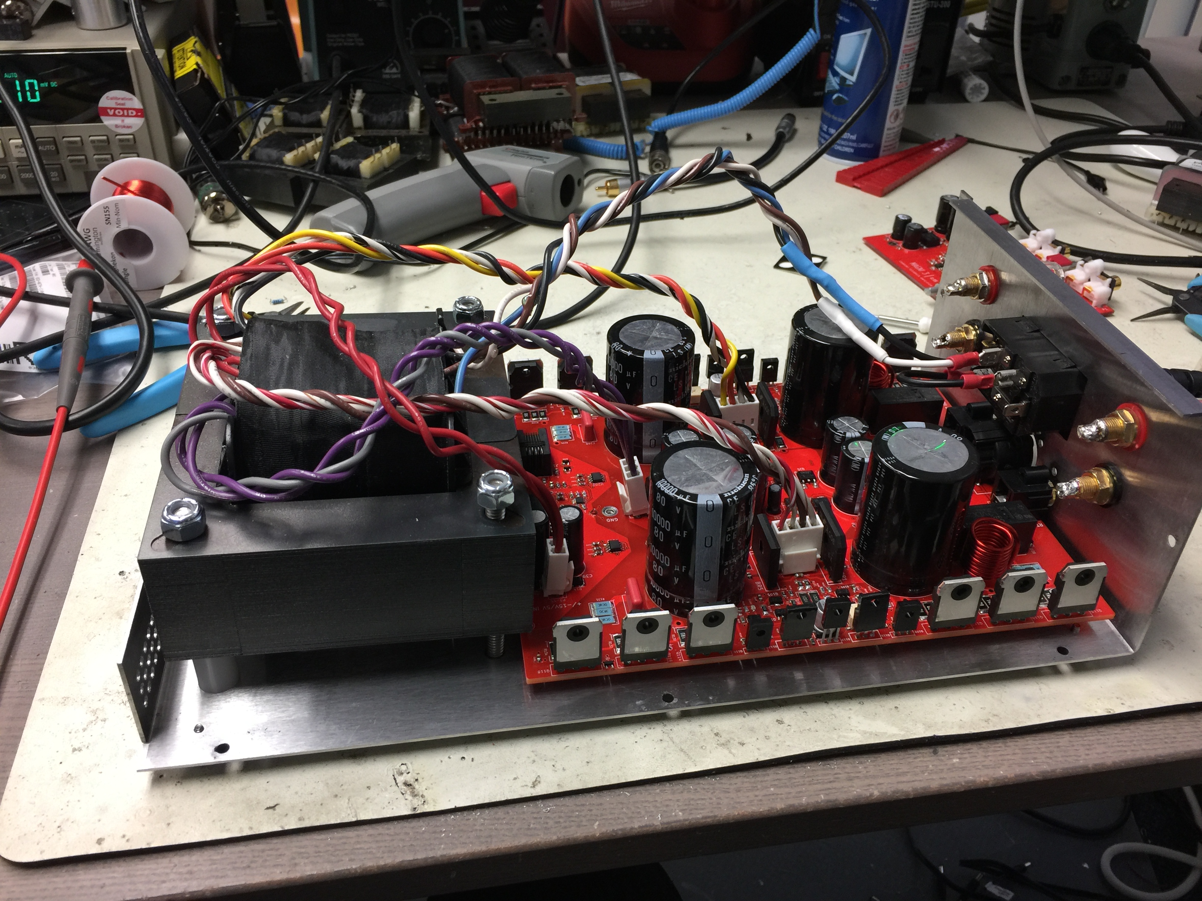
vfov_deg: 48.2
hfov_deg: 61.7
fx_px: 1007
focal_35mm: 29
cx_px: 601
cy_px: 450
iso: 40
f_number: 2.2
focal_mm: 4.15
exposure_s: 1/15
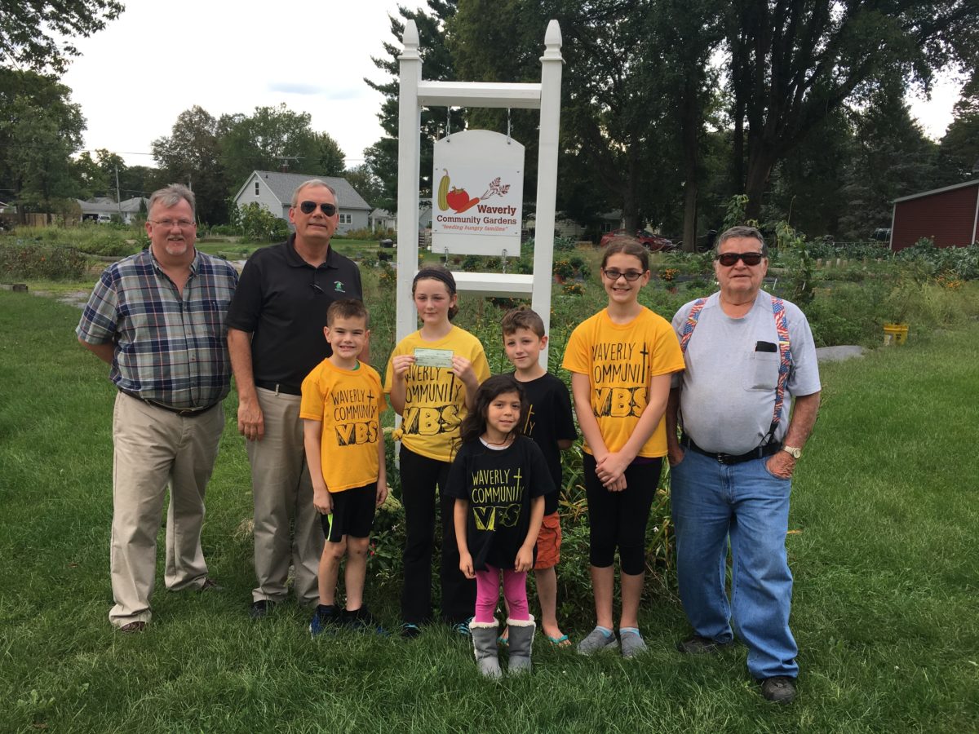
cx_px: 490
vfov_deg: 48.2
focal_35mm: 29
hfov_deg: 61.7
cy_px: 367
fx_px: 820
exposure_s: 1/265
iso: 25
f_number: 2.2
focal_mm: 4.15
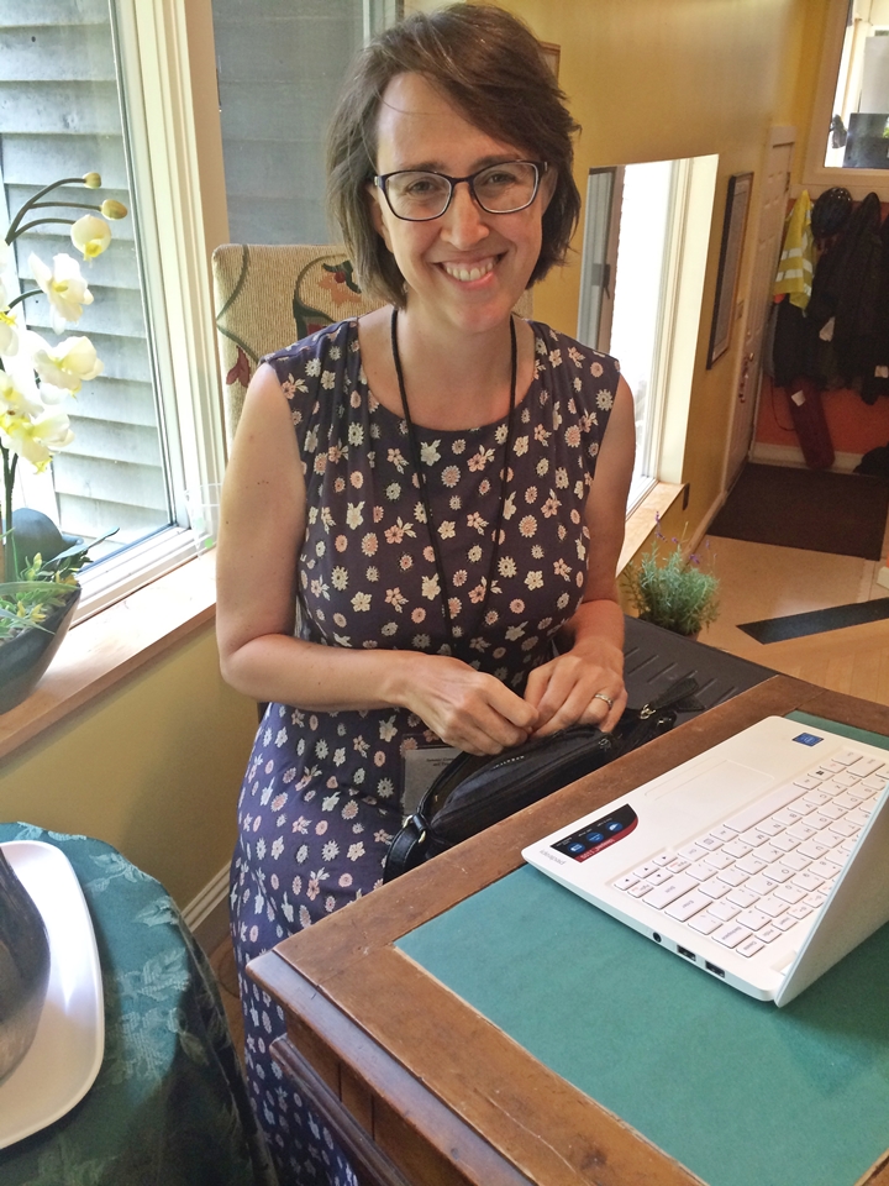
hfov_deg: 48.2
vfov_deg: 61.7
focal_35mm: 29
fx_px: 993
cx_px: 444
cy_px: 593
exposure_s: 1/30
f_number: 2.2
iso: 50
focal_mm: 4.15
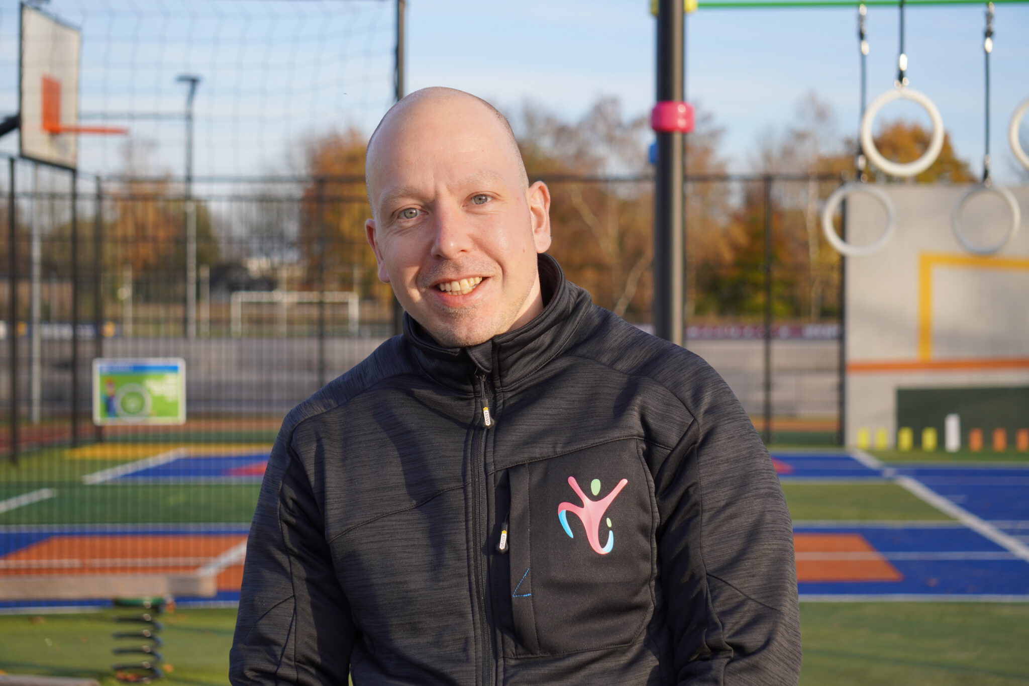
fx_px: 2358
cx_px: 514
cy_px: 343
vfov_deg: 16.6
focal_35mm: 82
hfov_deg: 24.6
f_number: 4.5
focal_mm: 55
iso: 100
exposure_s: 1/250
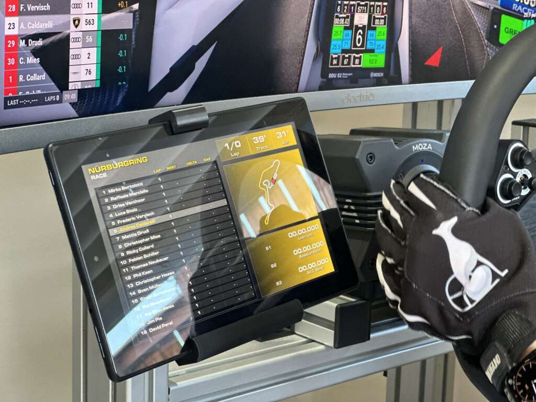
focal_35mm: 77
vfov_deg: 19.1
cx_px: 268
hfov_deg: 25.3
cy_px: 201
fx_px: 1192
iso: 400
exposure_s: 1/25
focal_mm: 9
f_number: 2.8
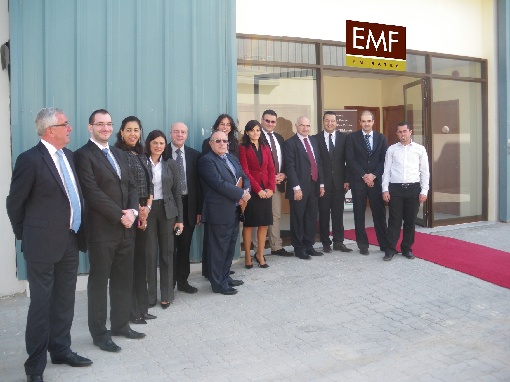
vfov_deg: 39.7
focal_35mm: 36
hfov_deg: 51.4
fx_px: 530
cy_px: 191
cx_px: 255
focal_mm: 6.3
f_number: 3.5
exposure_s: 1/100
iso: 64
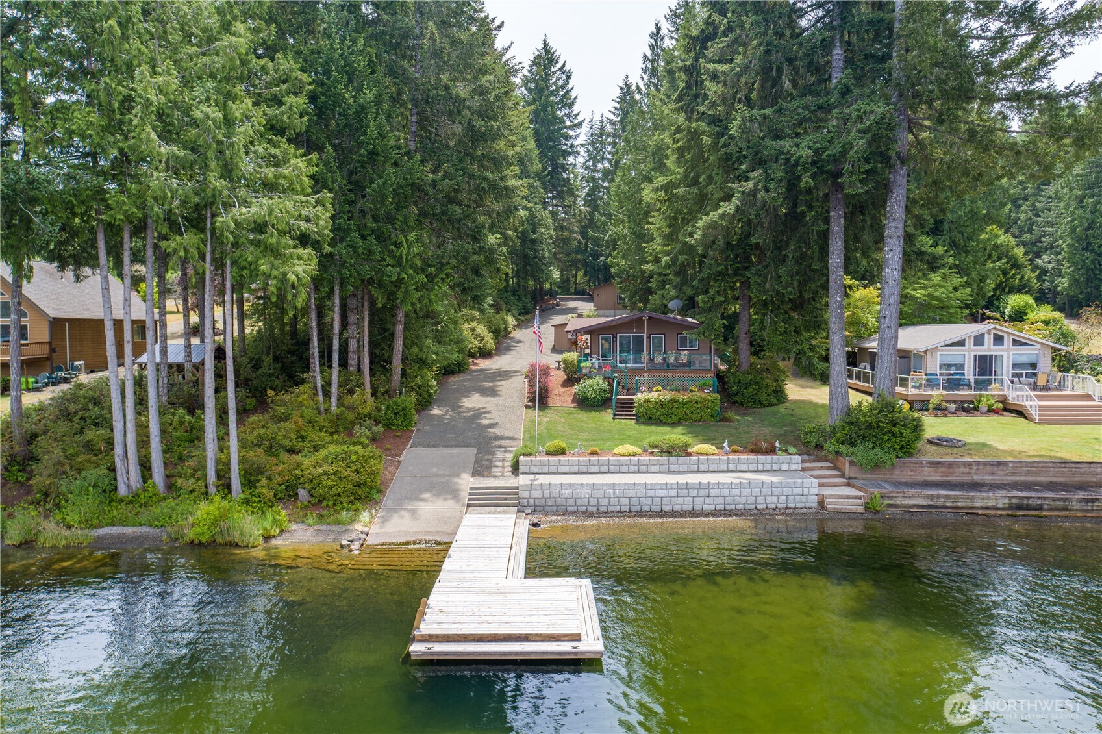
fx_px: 734
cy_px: 367
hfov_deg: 73.8
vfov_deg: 53.1
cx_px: 551
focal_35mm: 24
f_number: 5
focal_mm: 8.8
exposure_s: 1/500
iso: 100
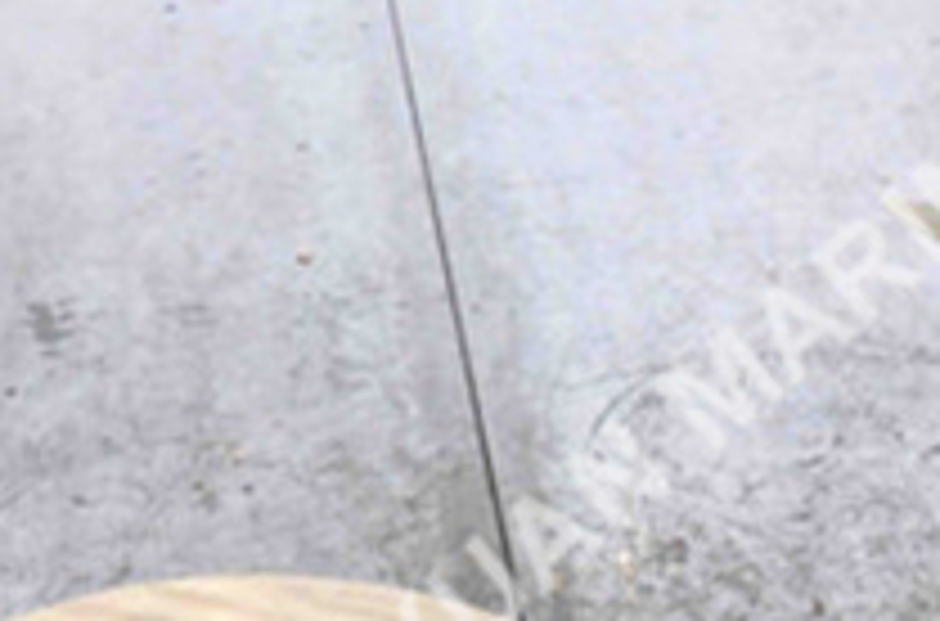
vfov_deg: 12.9
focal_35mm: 97
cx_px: 1174
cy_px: 1064
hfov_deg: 19.6
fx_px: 2525
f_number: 5.6
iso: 1000
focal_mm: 18
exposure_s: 1/30
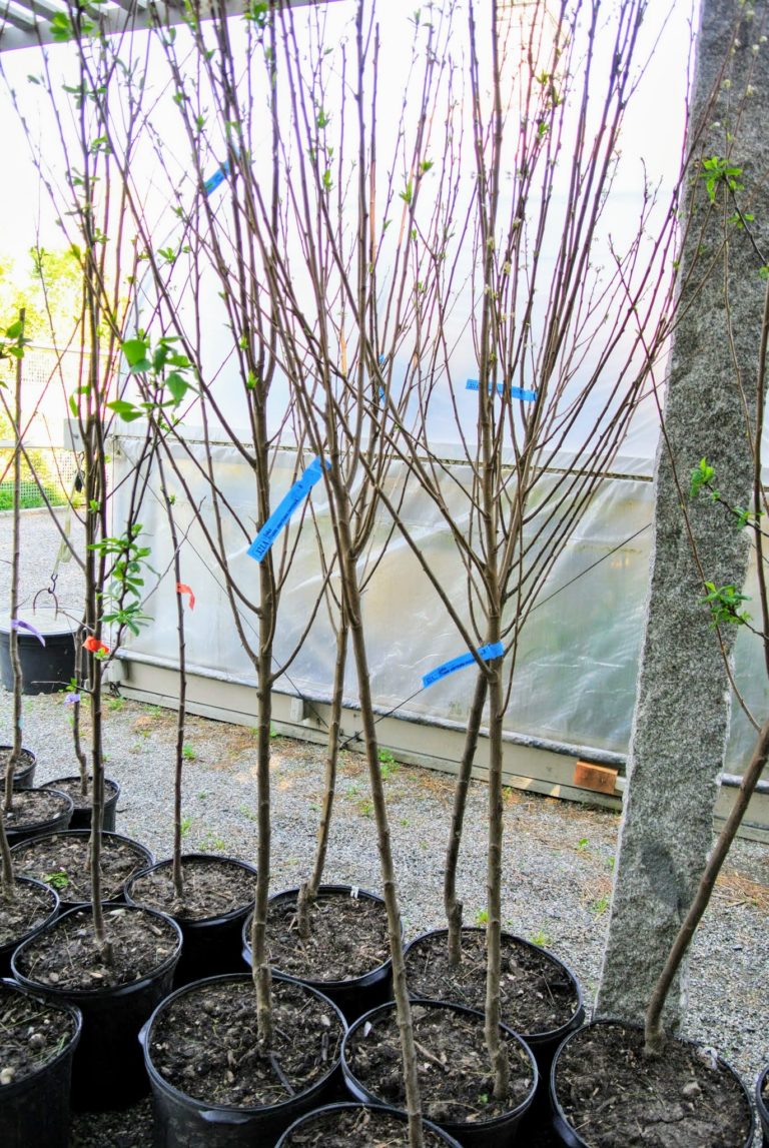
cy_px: 574
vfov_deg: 67.3
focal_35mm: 27
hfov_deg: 48.1
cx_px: 384
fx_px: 862
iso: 100
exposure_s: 1/100
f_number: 3.5
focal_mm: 10
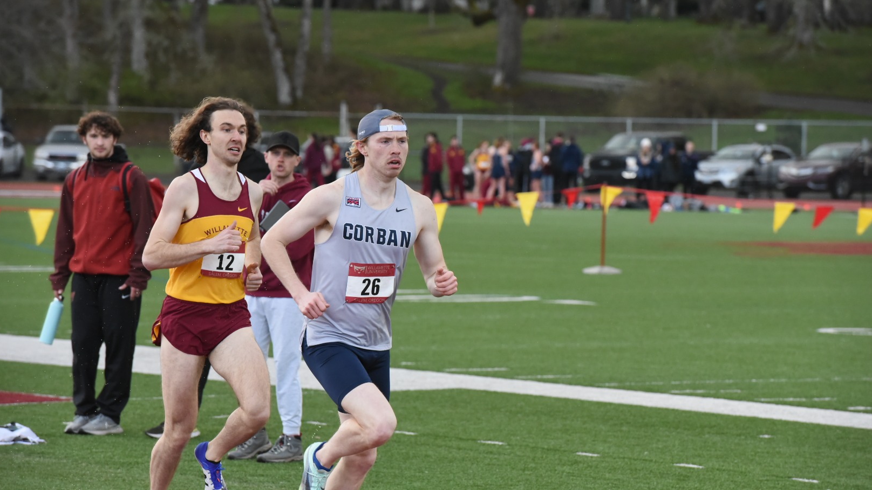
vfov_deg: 5.8
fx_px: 4856
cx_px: 435
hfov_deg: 10.3
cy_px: 273
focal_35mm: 210
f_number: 8
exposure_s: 1/1600
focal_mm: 200
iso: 4500
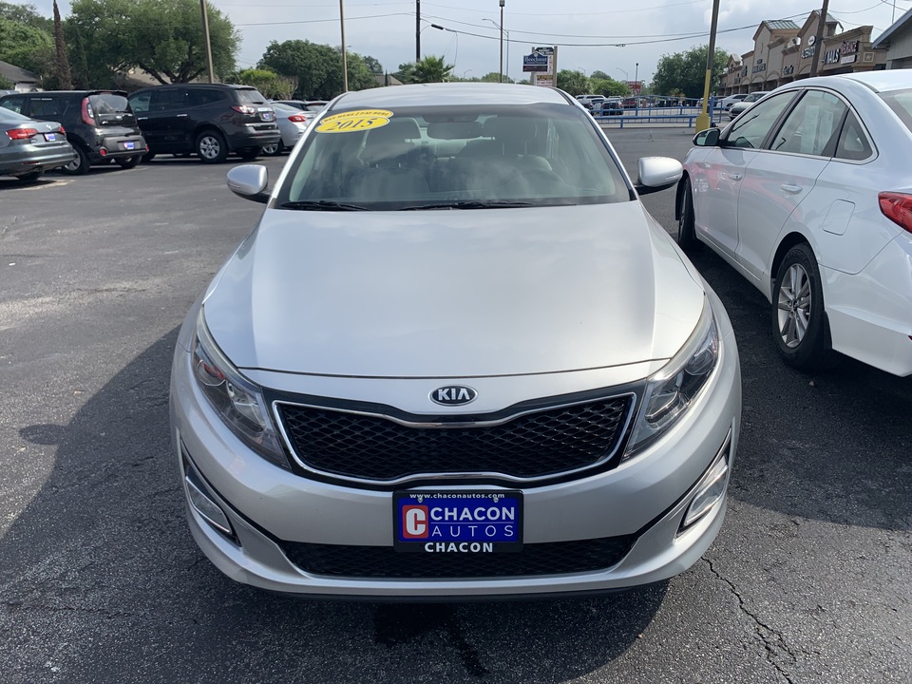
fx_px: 685
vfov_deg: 53.1
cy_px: 342
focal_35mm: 26
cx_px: 456
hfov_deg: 67.3
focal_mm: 4.25
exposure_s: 1/2994
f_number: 1.8
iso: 25
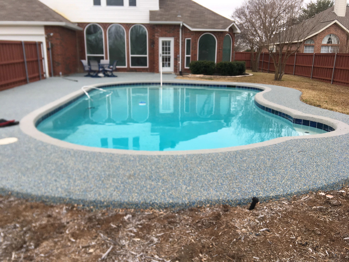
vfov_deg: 48.2
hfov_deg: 61.7
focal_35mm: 29
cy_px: 131
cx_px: 174
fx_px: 292
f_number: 2.2
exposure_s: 1/221
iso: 25
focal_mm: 4.15
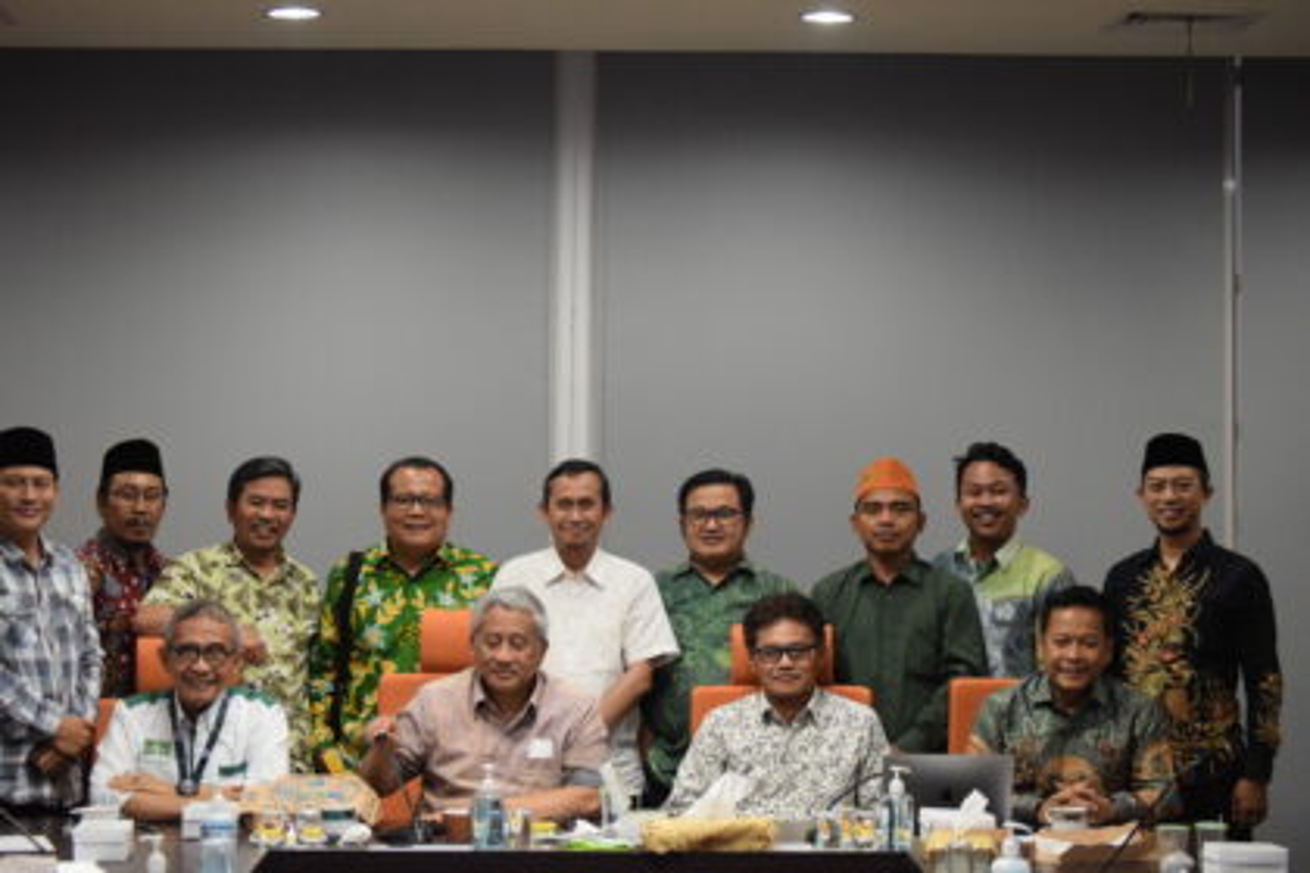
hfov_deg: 24.6
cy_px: 436
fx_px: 3002
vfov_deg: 16.6
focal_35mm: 82
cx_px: 655
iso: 3200
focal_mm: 55
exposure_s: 1/250
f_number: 4.5
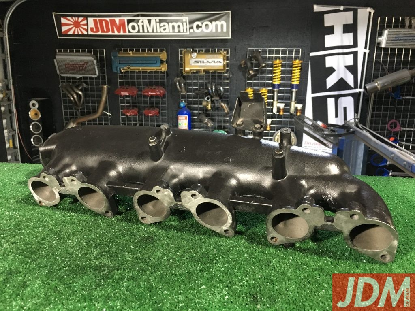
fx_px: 348
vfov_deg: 48.2
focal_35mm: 29
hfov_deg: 61.7
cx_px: 208
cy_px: 156
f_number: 2.2
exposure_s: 1/15
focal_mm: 4.15
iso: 200
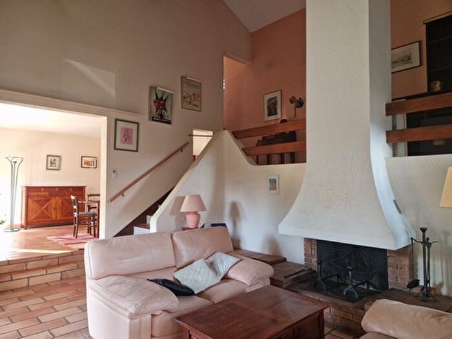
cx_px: 226
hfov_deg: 73.9
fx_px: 300
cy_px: 170
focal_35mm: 23
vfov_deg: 58.9
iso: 200
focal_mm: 5.4
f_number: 1.8
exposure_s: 1/50
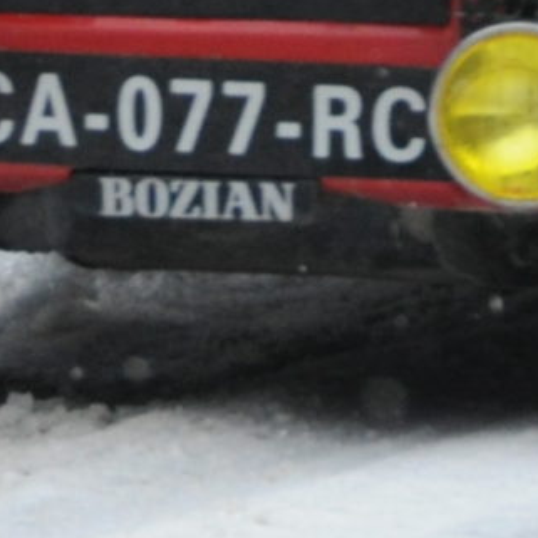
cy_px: -313
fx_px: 18769
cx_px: 424
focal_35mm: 1067
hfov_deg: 1.6
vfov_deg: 1.6
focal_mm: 105
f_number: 9
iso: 800
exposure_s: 1/640
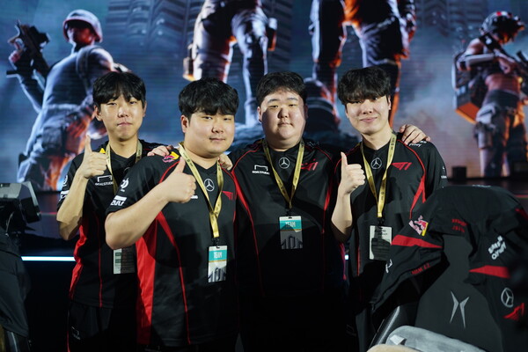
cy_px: 176
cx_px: 264
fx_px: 513
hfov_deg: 54.4
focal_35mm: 35
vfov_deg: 37.9
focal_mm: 35
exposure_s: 1/200
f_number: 1.8
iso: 250
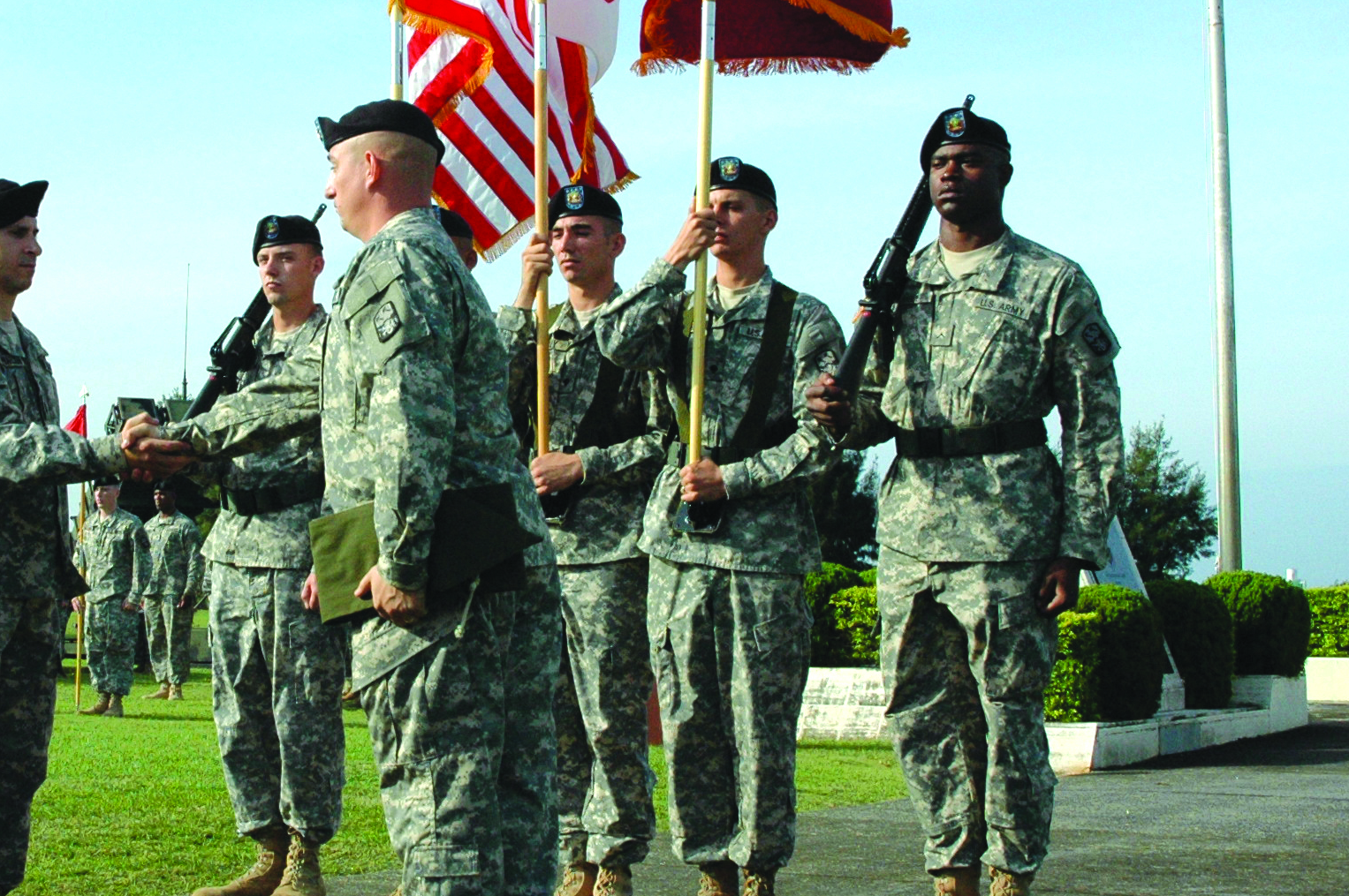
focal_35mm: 65
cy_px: 380
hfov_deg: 30.4
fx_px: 2433
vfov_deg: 20.9
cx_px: 320
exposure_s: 1/1250
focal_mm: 22
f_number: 8
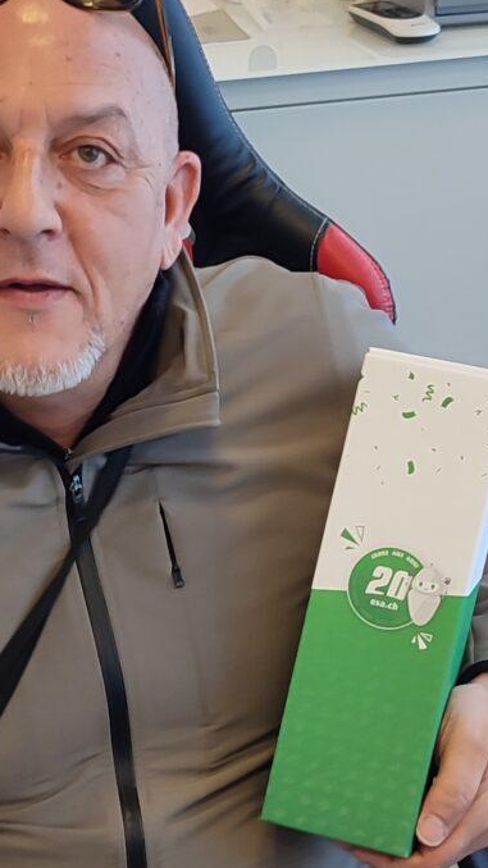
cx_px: 104
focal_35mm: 79
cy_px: 536
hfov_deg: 15.2
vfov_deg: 26.8
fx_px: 1819
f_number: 1.89
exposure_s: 1/33
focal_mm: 5.89
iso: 173
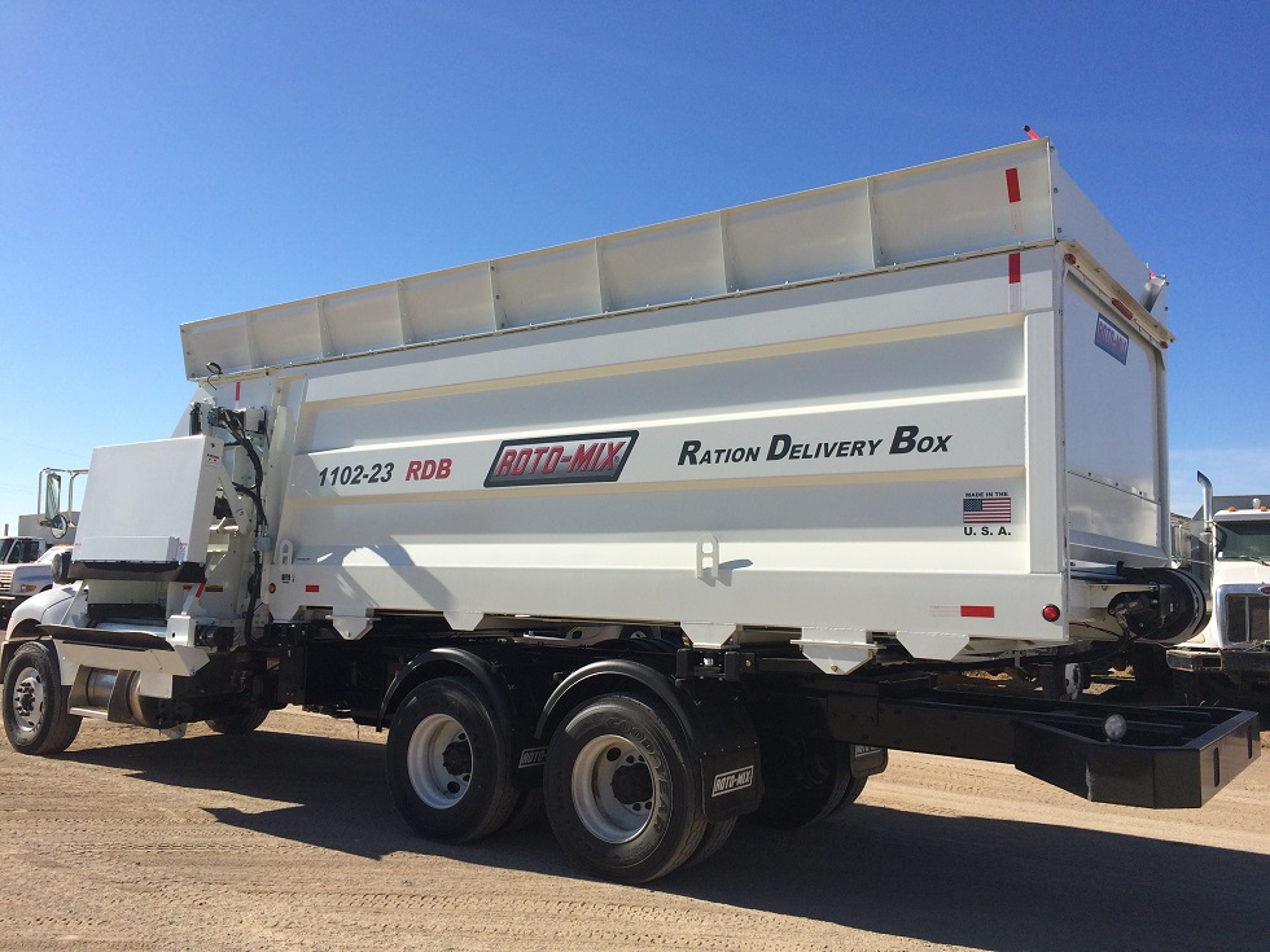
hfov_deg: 61.7
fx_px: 1064
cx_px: 635
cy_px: 476
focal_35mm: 29
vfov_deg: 48.2
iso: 32
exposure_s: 1/2415
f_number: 2.2
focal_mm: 4.15
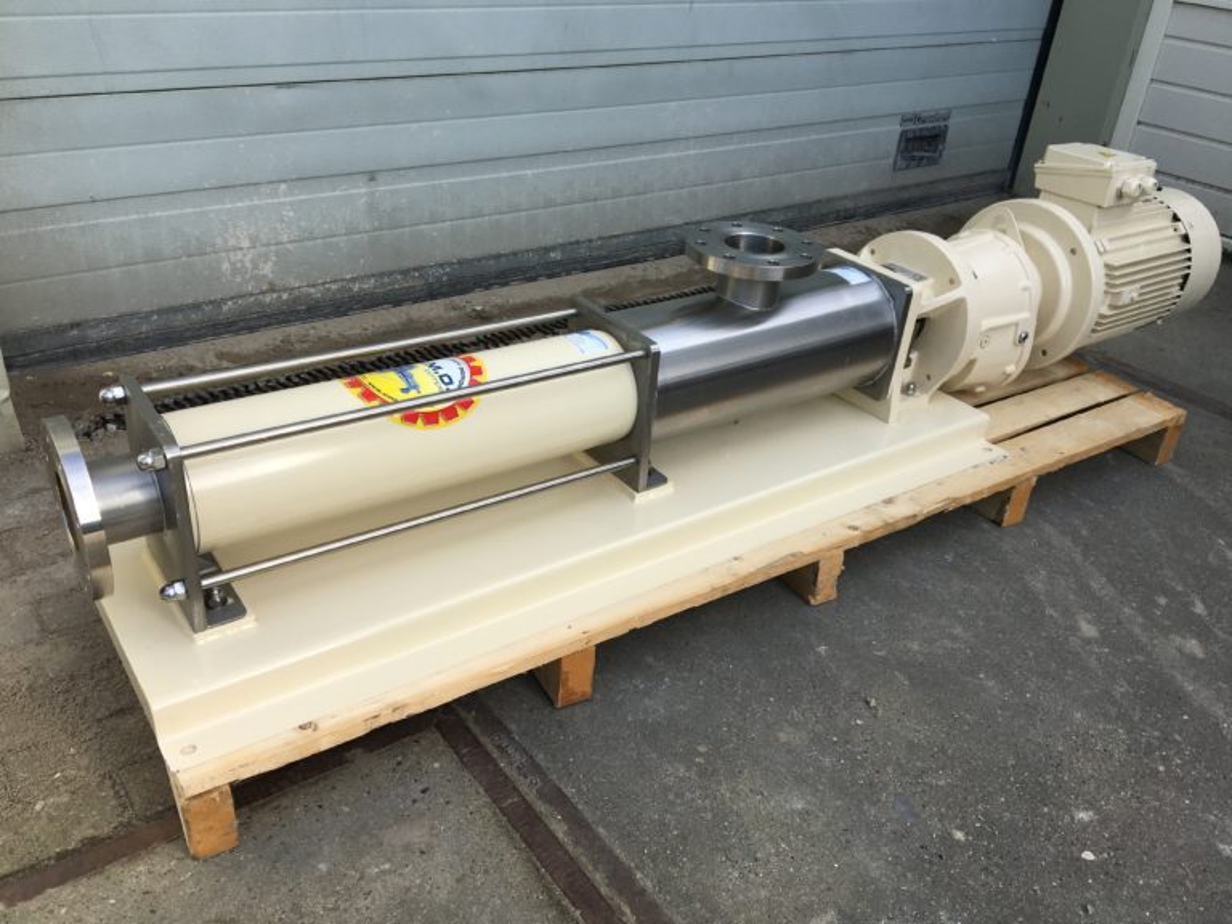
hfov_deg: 61.7
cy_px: 462
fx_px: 1032
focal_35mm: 29
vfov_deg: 48.2
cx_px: 616
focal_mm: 4.15
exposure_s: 1/761
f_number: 2.2
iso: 25
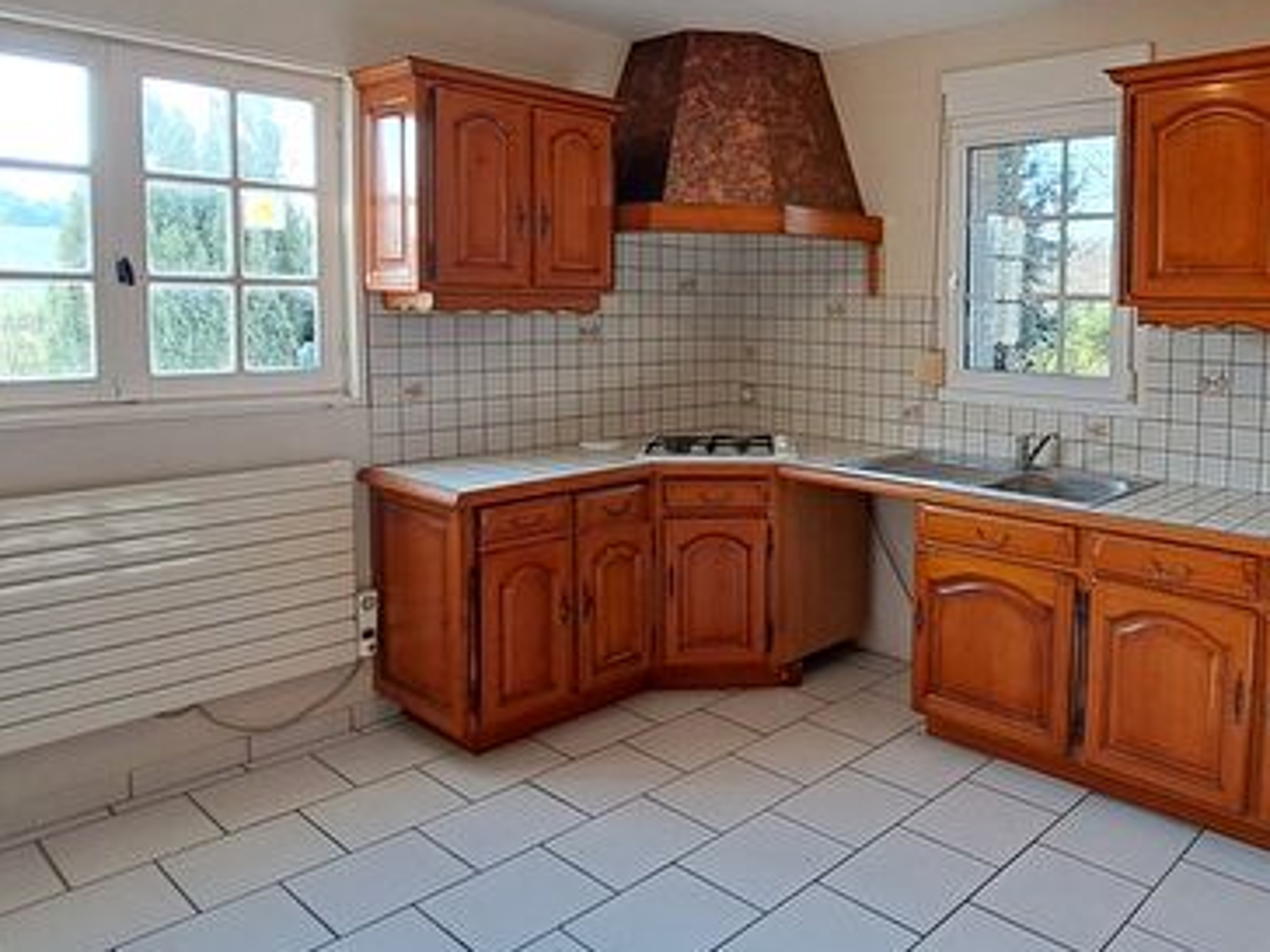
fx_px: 917
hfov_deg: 65.6
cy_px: 368
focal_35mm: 25
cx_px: 935
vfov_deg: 54.4
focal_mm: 1.74
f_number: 2.2
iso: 50
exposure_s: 1/100
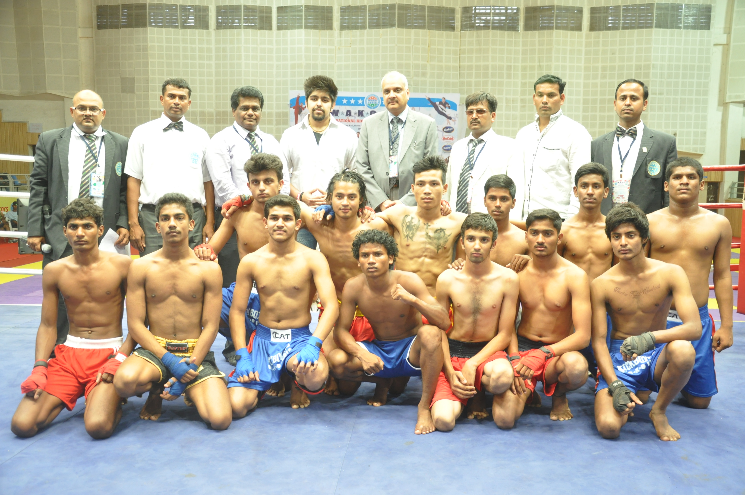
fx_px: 744
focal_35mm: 36
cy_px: 248
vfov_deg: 36.8
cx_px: 372
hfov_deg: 53.2
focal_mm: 24
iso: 1000
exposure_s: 1/60
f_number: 3.8
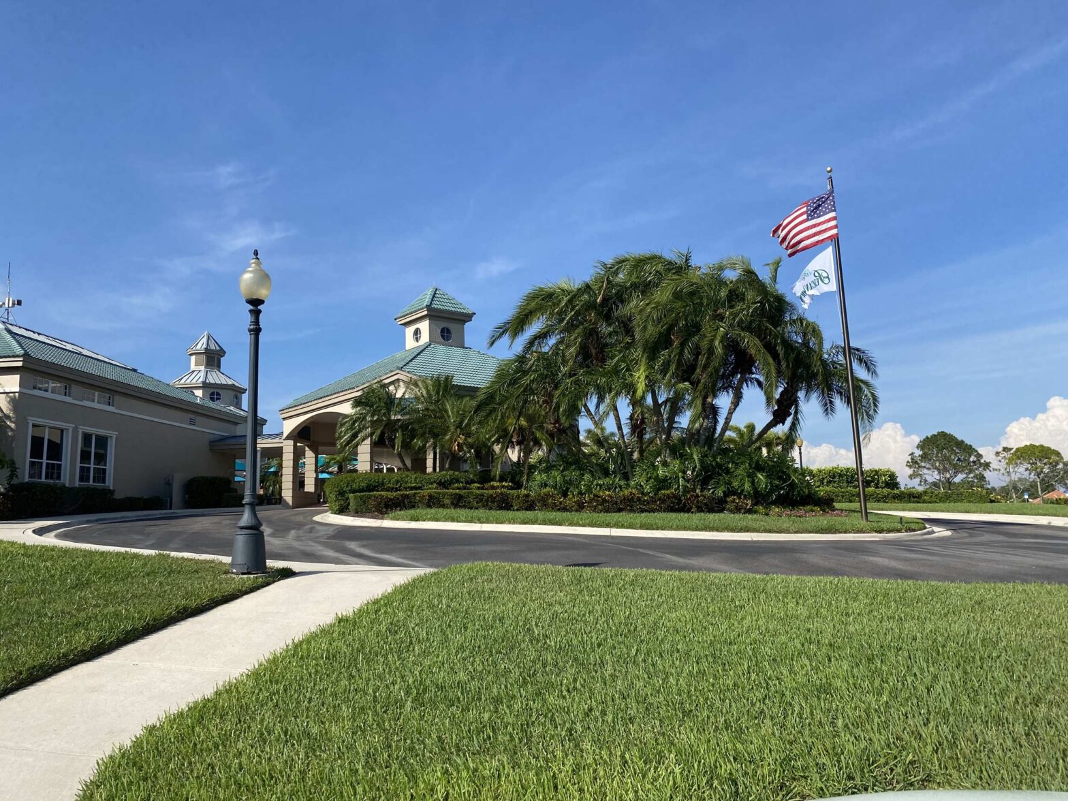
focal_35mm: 26
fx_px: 802
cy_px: 400
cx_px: 534
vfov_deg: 53.1
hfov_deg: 67.3
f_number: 1.8
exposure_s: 1/2890
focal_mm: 4.25
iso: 32
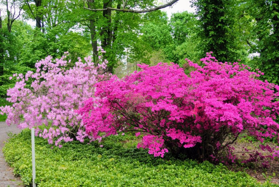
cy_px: 94
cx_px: 140
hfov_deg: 41.9
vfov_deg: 28.7
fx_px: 365
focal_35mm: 47
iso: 100
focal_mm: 17.5
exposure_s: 1/125
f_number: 4.5
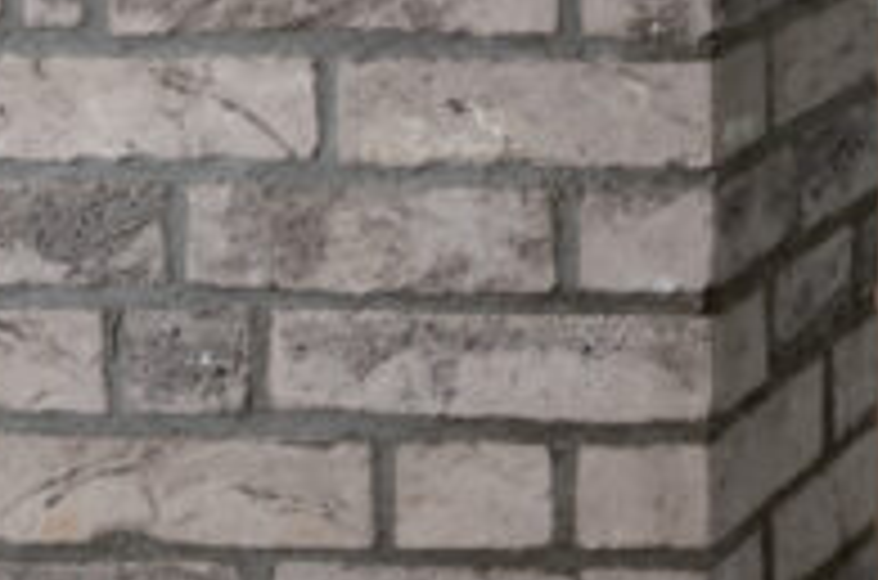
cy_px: -528
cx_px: 1806
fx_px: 2944
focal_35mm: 121
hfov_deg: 14.0
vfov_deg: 10.5
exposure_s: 1/160
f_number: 9
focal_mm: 23
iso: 400
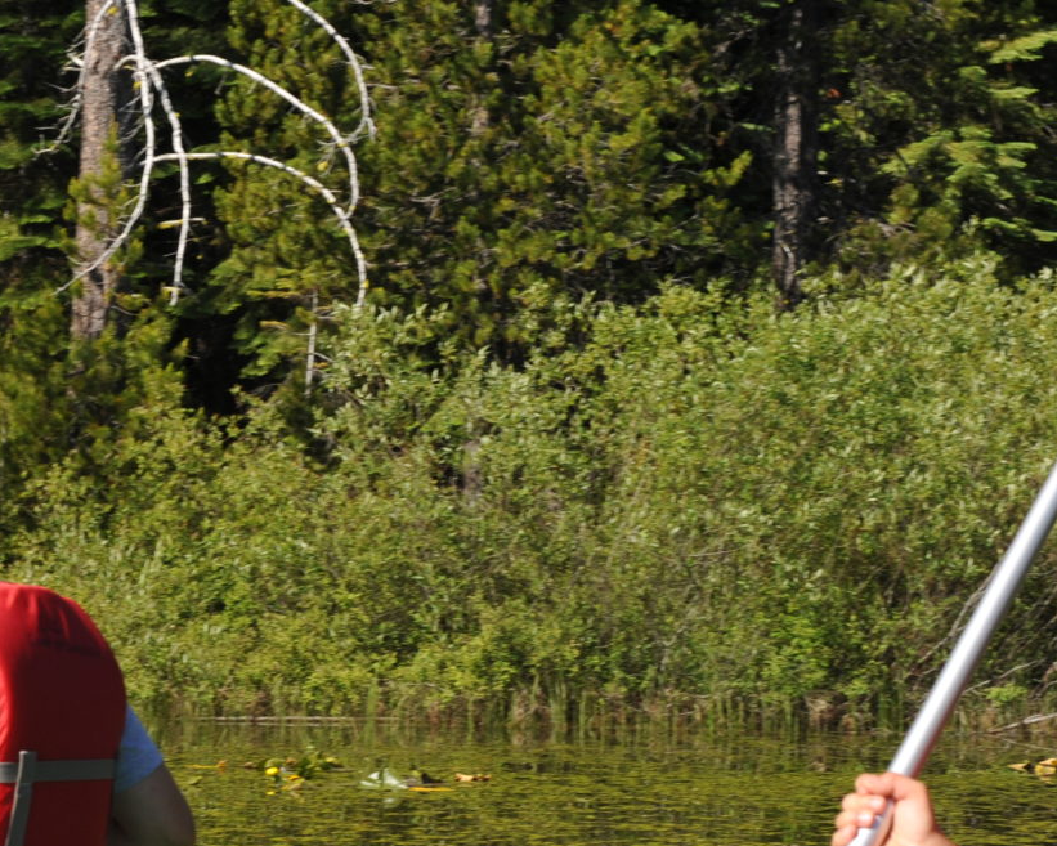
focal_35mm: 117
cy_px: 672
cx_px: 142
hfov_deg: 16.3
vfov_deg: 13.1
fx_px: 3661
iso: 360
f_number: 10
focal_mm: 50
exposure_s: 1/400
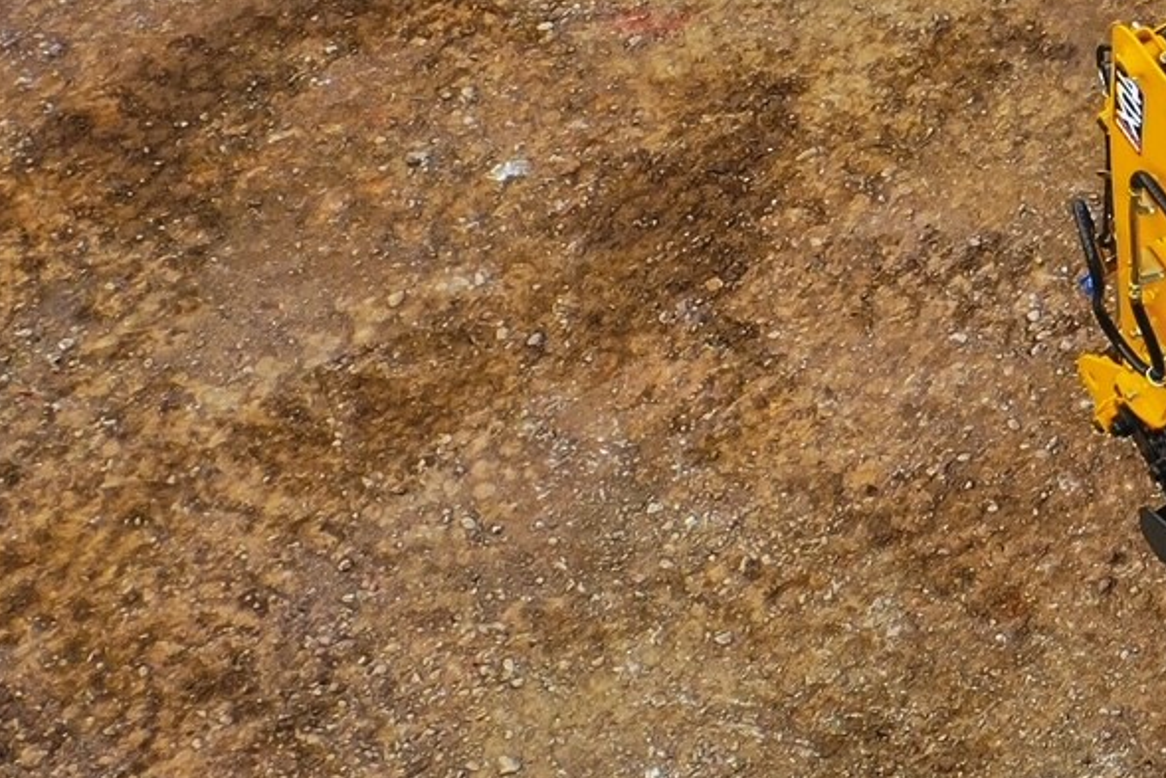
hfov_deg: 12.9
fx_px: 4211
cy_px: -129
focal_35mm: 130
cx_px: 2591
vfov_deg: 10.4
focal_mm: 10.26
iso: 100
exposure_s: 1/80
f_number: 4
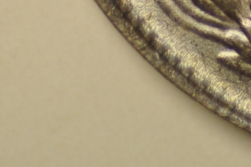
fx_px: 3386
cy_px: -222
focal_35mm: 486
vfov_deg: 2.8
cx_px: 476
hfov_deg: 4.2
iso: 400
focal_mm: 60
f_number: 4.5
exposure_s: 1/320
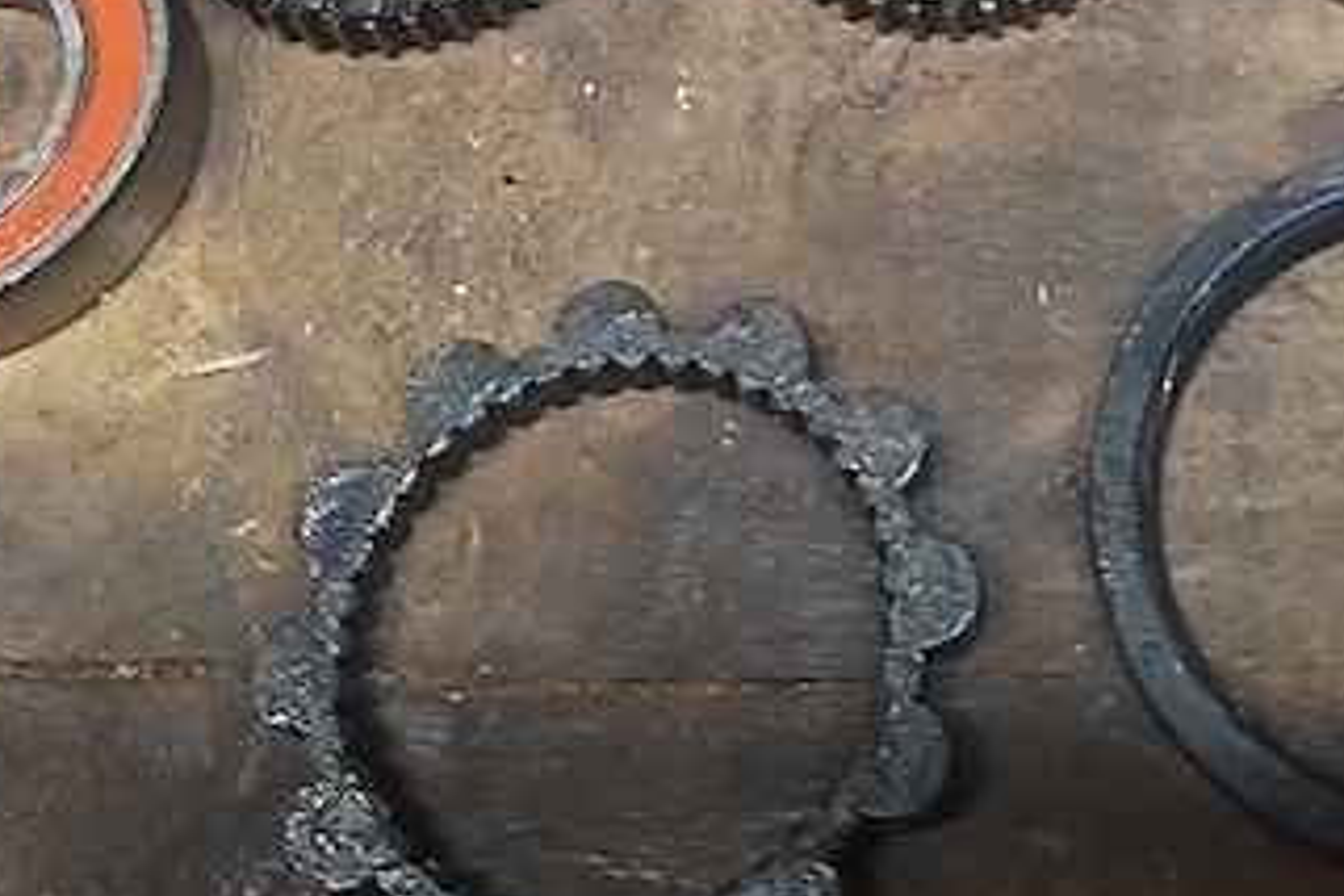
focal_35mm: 70
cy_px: -142
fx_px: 2613
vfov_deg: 18.6
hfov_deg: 28.2
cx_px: 1076
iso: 200
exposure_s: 1/50
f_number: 1.7
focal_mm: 3.93
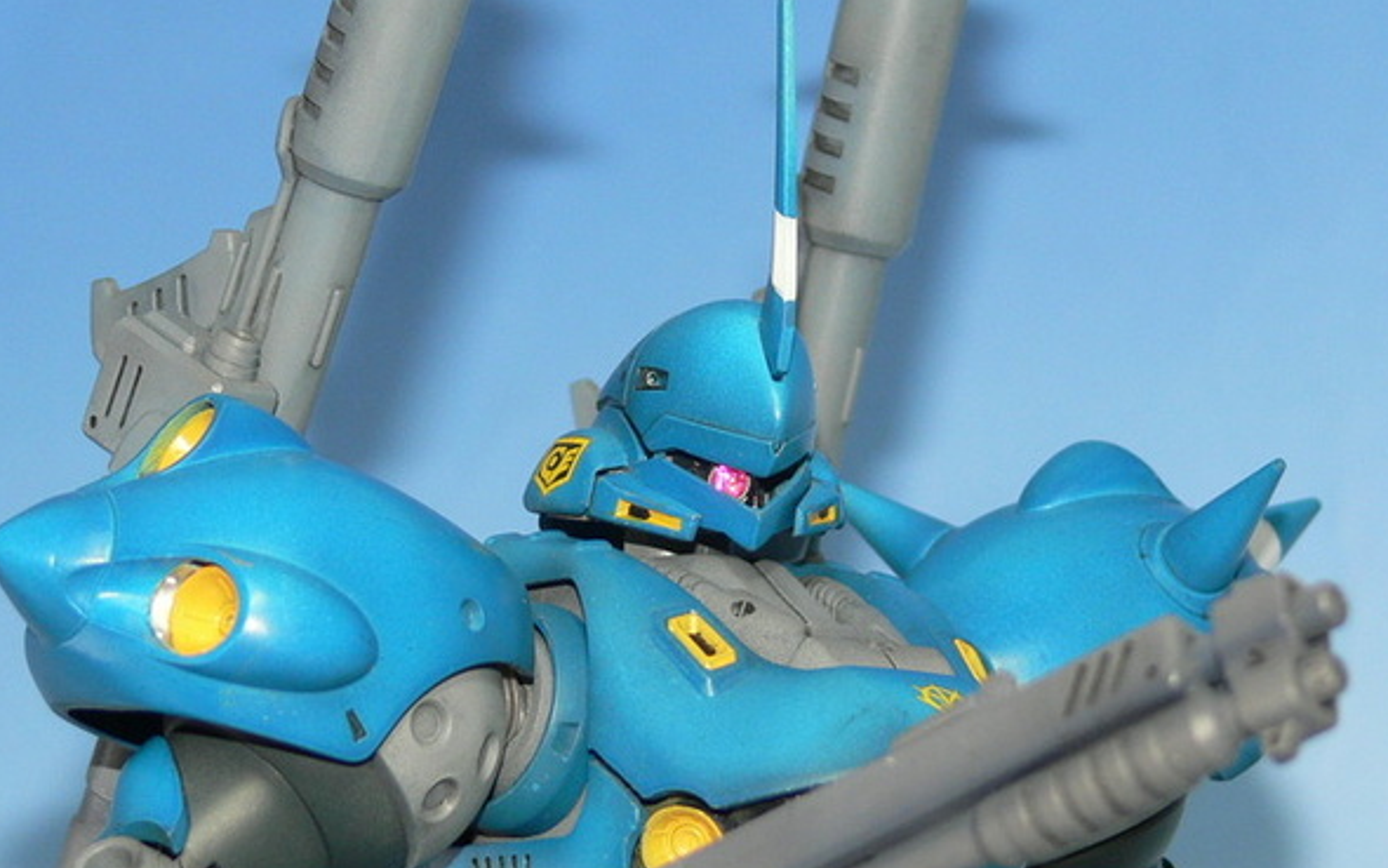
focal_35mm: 208
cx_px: 706
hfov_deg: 10.1
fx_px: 7870
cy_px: 466
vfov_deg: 6.3
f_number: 3.6
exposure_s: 1/50
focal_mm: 24.1
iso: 100
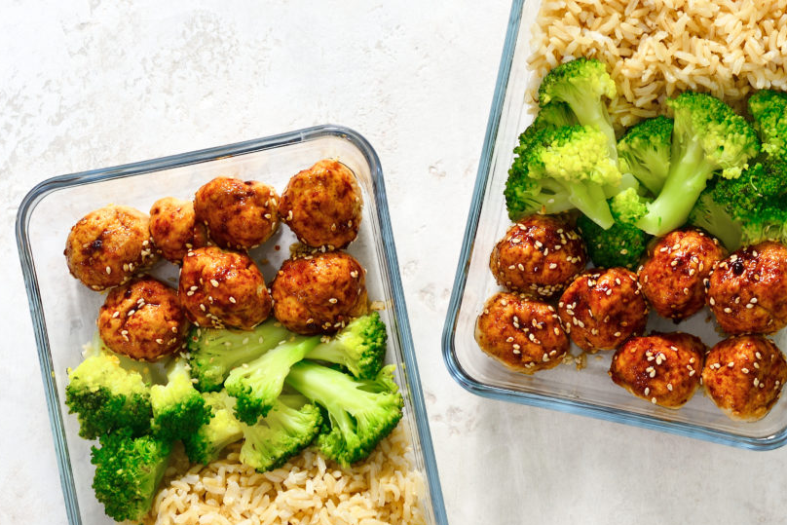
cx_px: 656
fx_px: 2077
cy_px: 297
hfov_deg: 21.1
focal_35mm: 95
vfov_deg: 14.4
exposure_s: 1
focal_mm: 50
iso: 100
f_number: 8
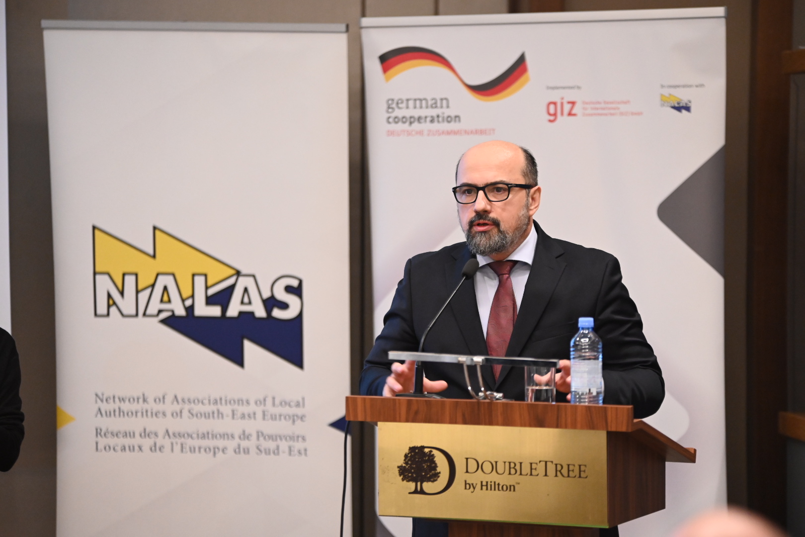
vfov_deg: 9.1
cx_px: 402
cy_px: 268
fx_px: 3354
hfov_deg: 13.7
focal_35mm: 150
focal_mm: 150
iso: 6400
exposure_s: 1/160
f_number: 2.8
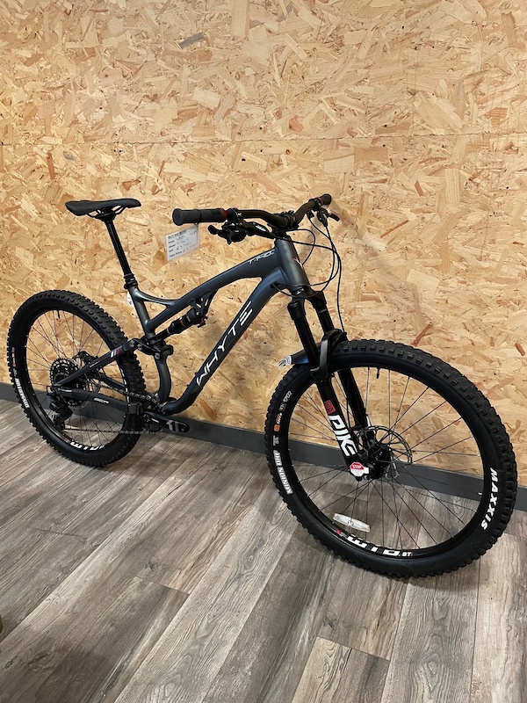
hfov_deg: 53.1
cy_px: 352
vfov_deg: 67.3
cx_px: 264
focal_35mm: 26
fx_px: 528
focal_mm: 4.2
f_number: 1.6
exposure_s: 1/43
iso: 500
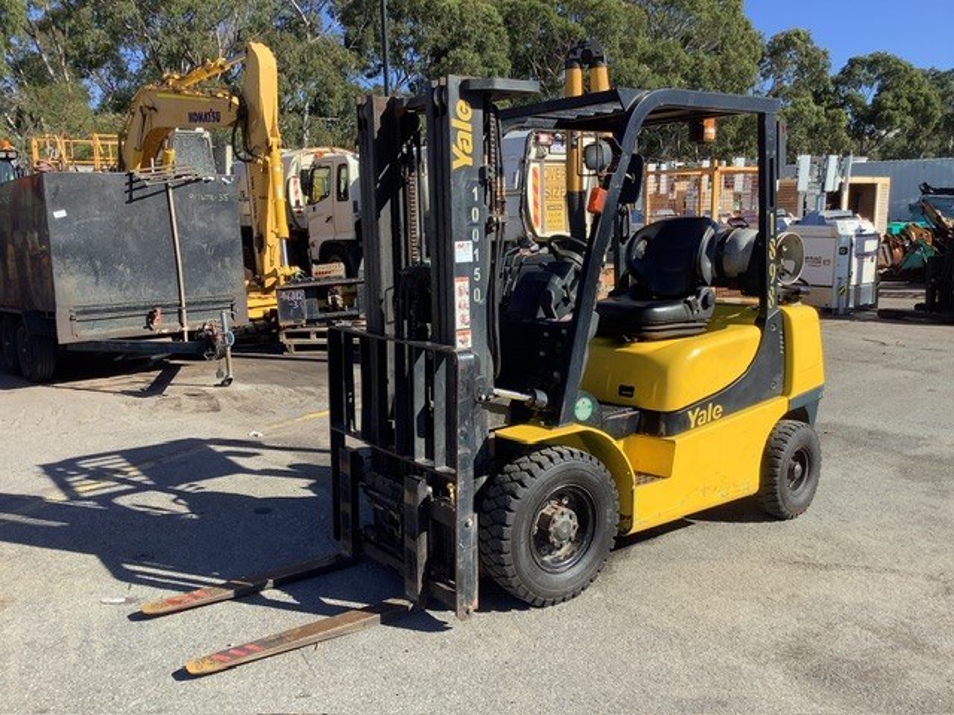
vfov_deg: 45.4
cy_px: 358
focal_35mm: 31
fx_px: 854
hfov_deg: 58.4
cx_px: 477
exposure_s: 1/734
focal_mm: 3.3
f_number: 2.4
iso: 25
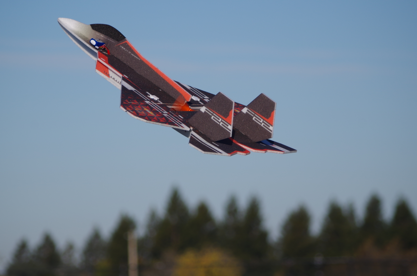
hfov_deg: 6.4
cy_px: 113
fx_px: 3757
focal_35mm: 325
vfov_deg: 4.2
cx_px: 194
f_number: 5.6
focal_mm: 170
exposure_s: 1/1000
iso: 100
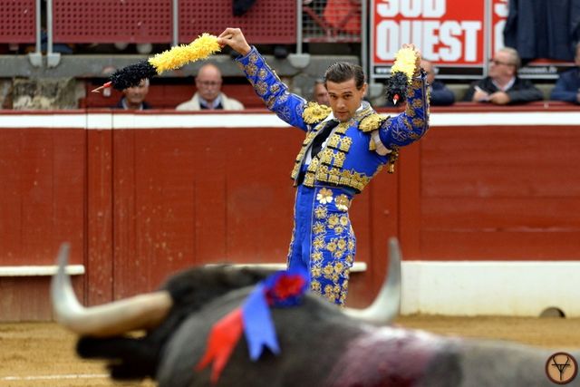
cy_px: 194
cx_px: 290
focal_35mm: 240
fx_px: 3867
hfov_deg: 8.6
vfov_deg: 5.7
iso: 800
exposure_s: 1/1000
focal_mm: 160
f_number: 4.5
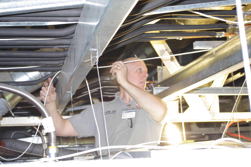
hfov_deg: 24.8
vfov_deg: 16.6
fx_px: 571
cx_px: 126
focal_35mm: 82
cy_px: 84
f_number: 5.6
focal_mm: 55
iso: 3200
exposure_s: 1/8
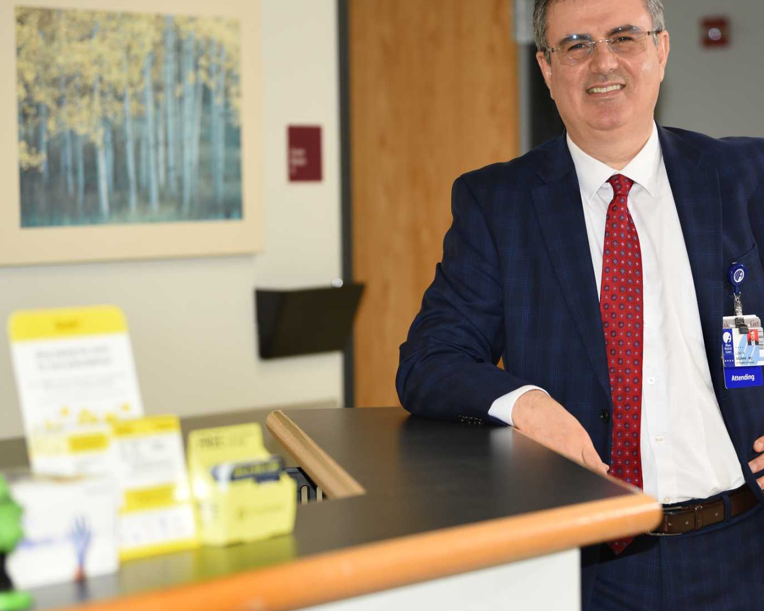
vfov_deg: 12.7
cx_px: 544
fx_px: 2735
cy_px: 280
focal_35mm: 121
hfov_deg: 15.8
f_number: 2.8
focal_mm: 86
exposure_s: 1/200
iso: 400
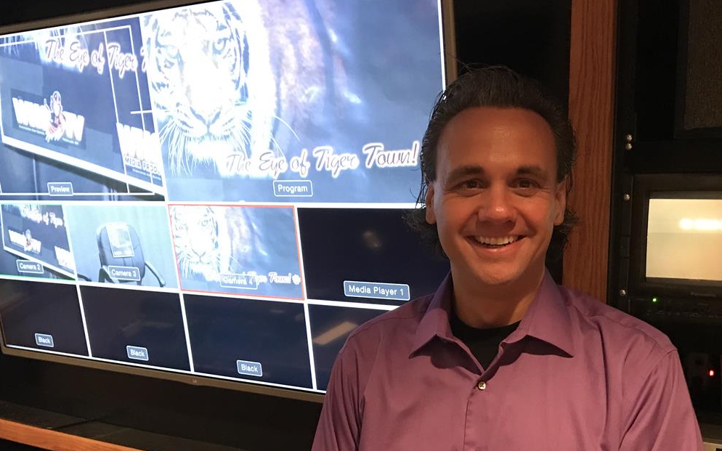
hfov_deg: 46.2
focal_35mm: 43
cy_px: 316
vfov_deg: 29.6
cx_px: 385
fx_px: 846
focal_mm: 3.99
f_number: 1.8
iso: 100
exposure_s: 1/6
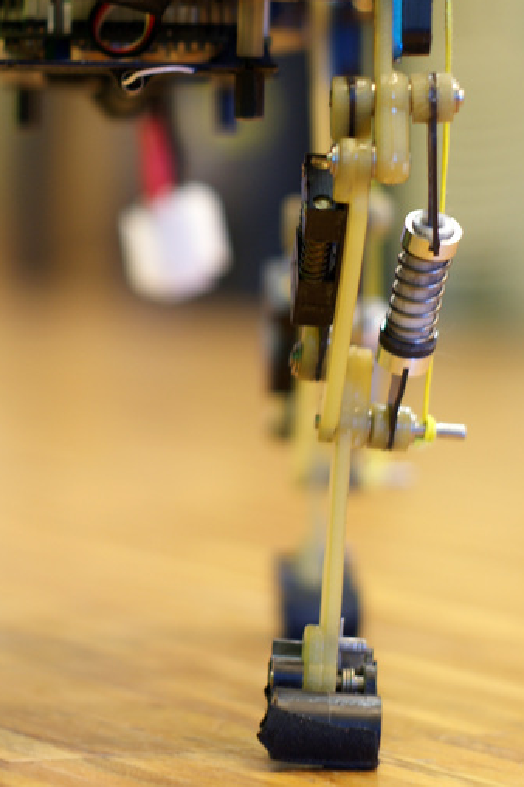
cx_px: 126
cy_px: 203
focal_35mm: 142
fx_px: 3104
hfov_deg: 9.6
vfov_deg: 14.4
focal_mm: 50
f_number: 2.5
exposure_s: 1/8
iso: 100
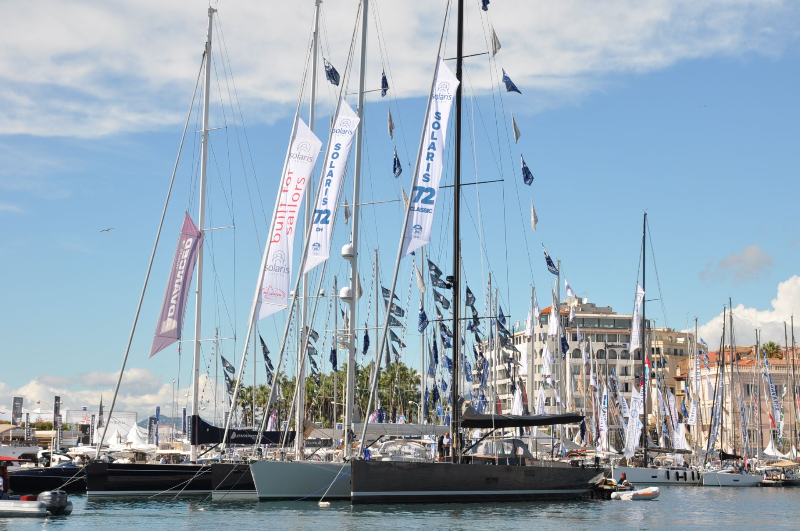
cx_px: 400
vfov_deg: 18.1
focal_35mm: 75
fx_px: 1665
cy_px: 266
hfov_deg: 27.0
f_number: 10
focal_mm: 50
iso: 200
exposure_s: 1/400
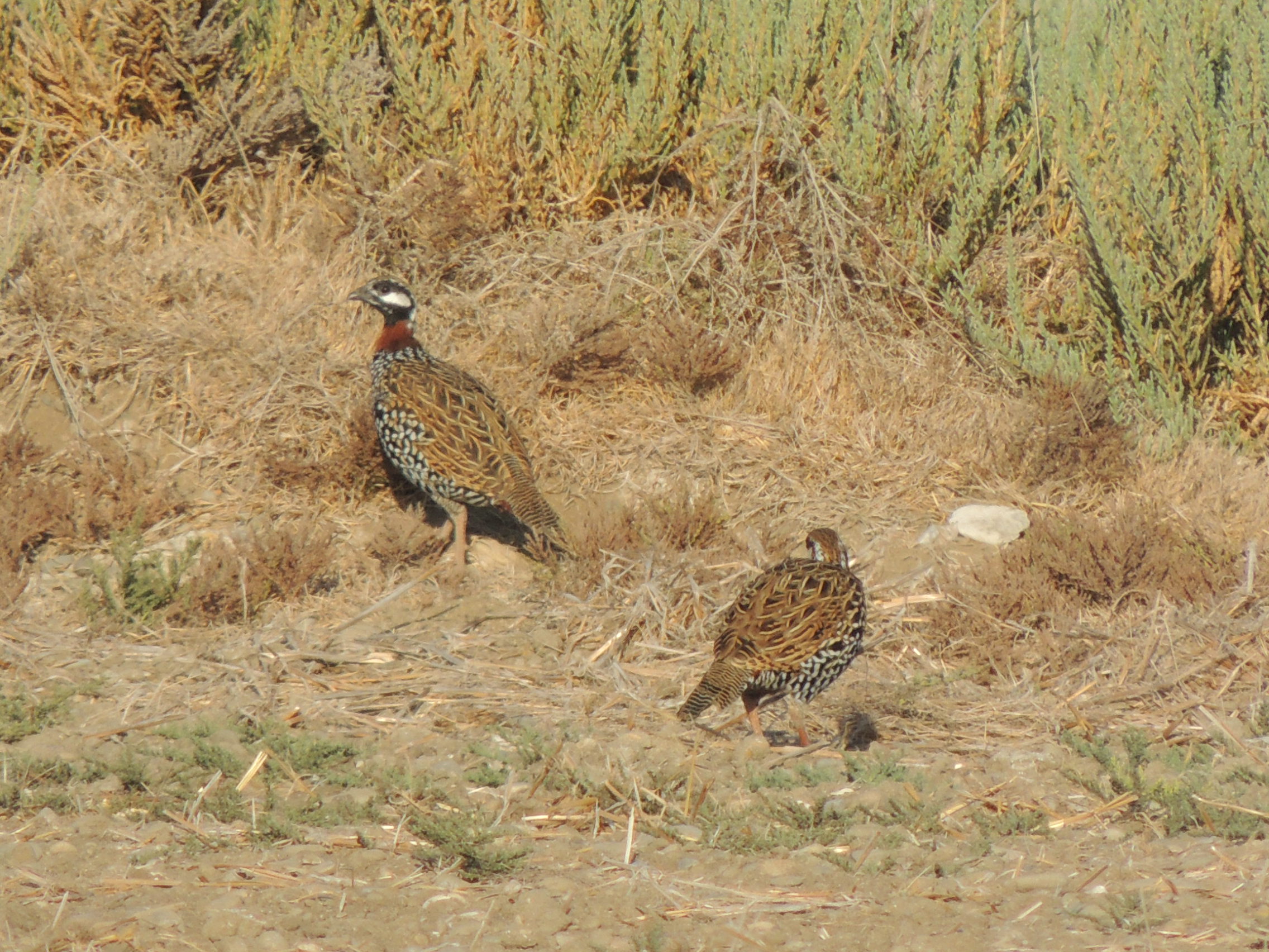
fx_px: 36659
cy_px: 476
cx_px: 634
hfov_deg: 2.0
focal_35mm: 1000
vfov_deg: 1.5
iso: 140
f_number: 5.9
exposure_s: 1/500
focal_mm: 180
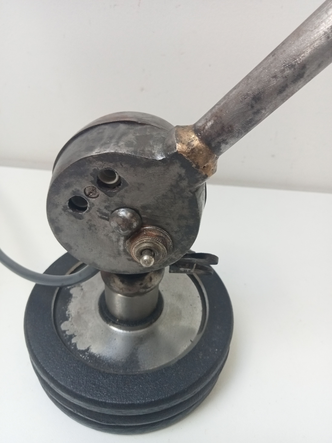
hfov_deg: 49.7
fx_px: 358
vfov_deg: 63.4
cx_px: 166
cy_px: 222
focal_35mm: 28
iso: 161
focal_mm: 3.46
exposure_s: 1/33.3
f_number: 2.2
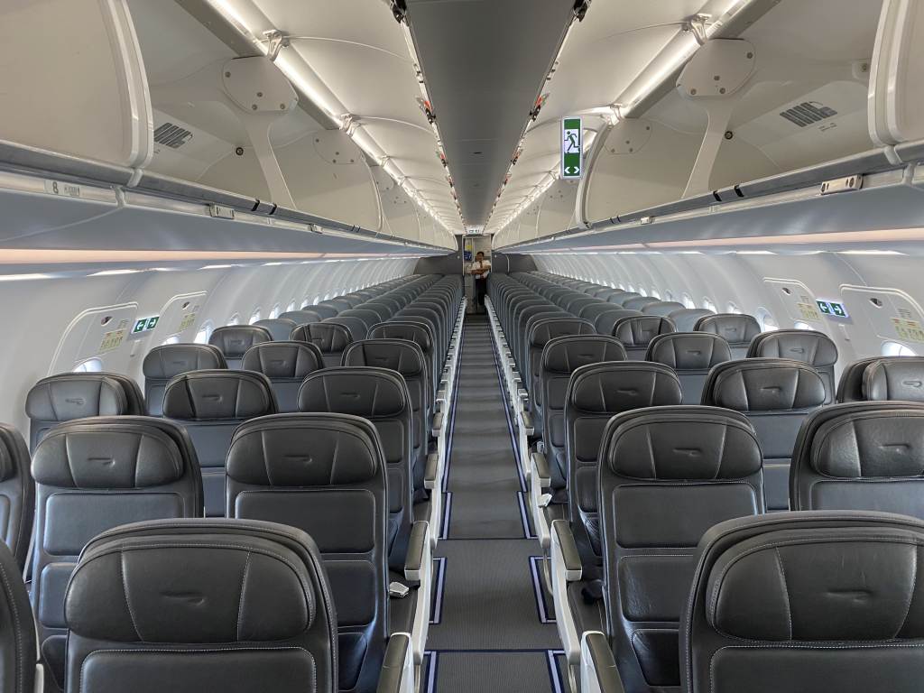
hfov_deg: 67.3
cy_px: 346
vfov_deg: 53.1
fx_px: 694
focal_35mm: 26
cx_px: 462
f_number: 1.8
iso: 125
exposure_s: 1/92
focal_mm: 4.25
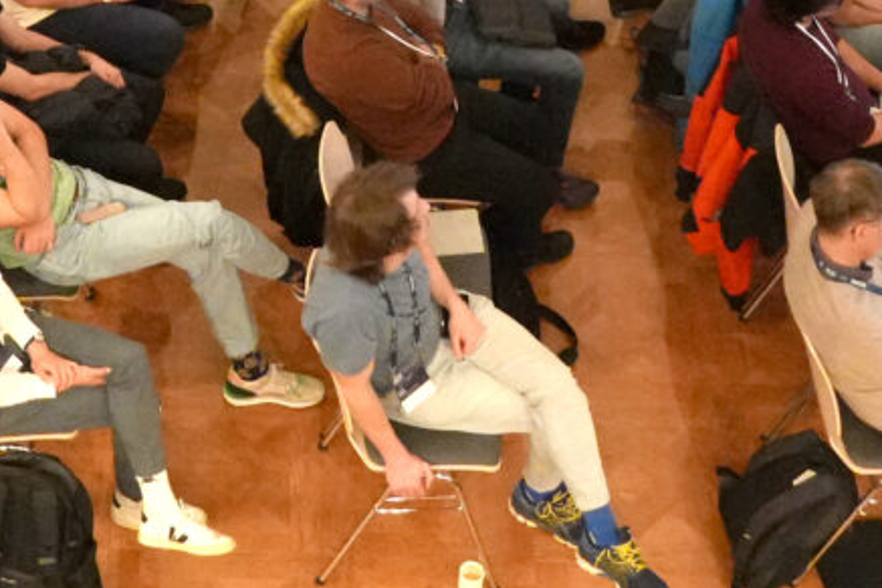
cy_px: -281
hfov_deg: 21.3
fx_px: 2326
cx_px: 220
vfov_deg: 13.6
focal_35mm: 95
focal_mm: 18
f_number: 3.5
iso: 6400
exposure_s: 1/80
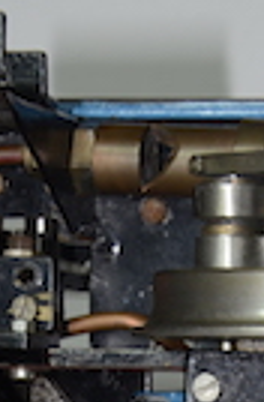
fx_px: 3157
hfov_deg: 4.8
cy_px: 609
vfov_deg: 7.2
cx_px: 264
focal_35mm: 284
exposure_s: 1/60
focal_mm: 62
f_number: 13
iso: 800
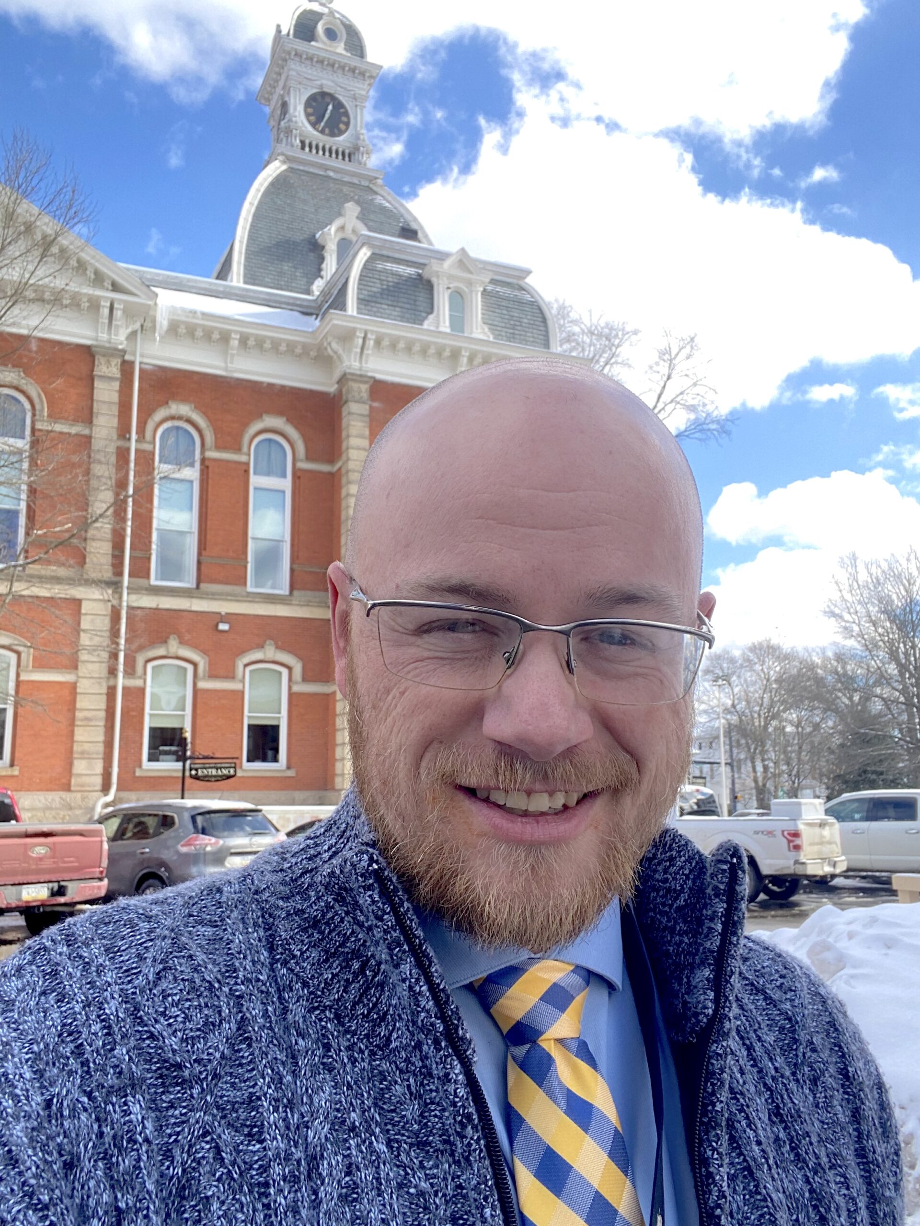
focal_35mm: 30
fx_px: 1063
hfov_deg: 46.8
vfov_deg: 60.0
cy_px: 613
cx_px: 460
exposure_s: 1/145
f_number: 2.2
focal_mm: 2.71
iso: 25
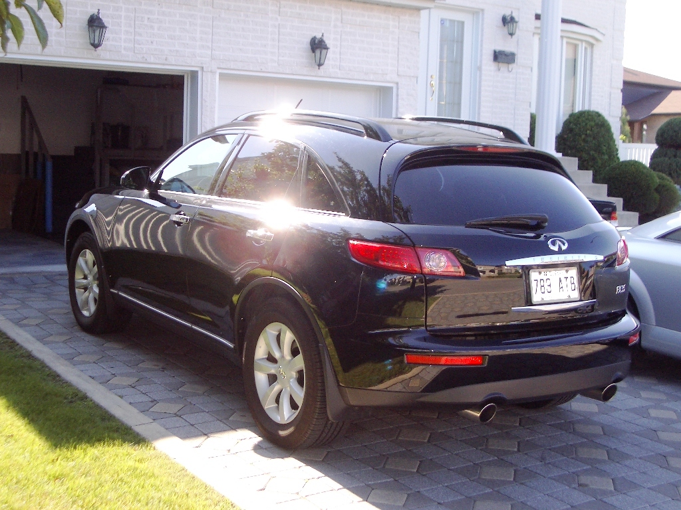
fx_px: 964
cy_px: 255
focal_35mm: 49
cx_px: 340
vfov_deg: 29.7
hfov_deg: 38.9
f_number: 3.1
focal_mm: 8.2
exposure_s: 1/320
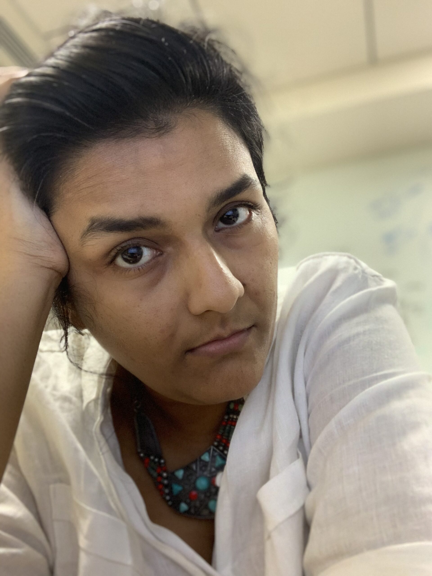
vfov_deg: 56.8
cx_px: 216
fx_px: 532
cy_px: 288
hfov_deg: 44.2
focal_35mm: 32
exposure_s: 1/47
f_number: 2.2
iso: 250
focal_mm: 2.87
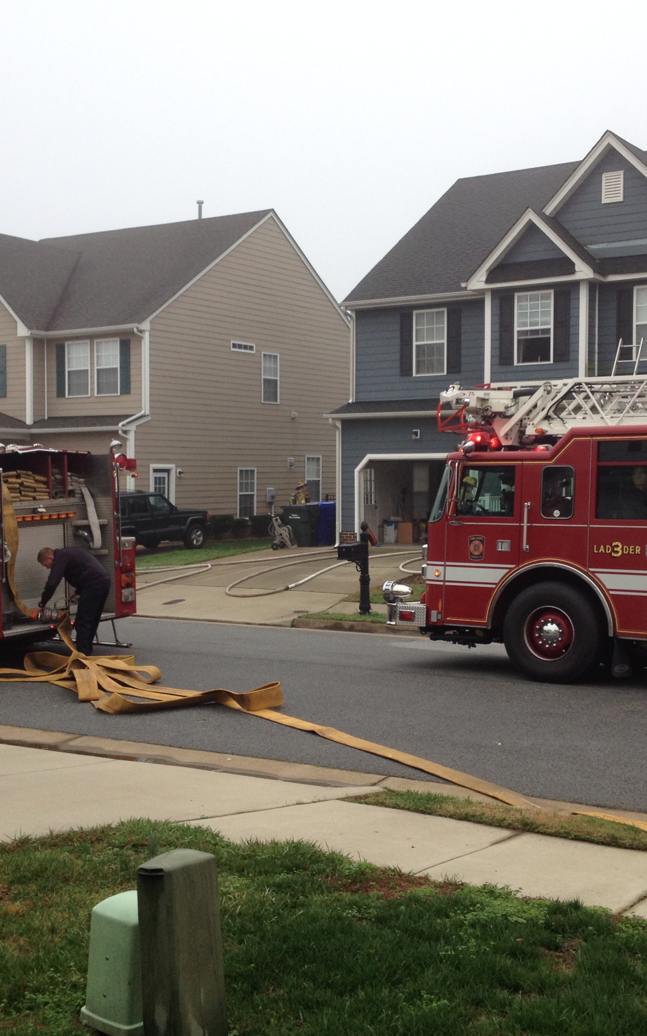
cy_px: 520
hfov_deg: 25.8
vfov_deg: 40.3
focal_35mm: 50
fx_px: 1410
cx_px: 359
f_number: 2.4
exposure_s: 1/246
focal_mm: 4.28
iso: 50
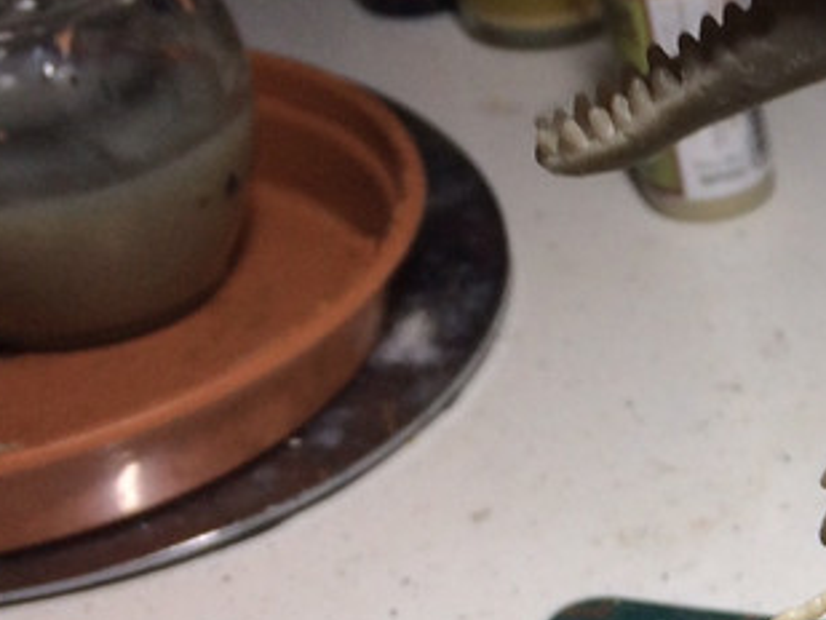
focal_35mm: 100
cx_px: 1322
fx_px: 2387
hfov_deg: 17.2
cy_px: 657
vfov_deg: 14.5
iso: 40
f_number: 2.2
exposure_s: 1/60
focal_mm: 4.15
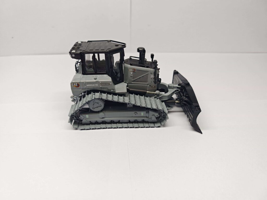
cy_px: 100
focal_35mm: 23
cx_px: 134
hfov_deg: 73.9
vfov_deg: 58.9
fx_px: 177
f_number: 2.2
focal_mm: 6.68
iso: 200
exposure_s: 1/100
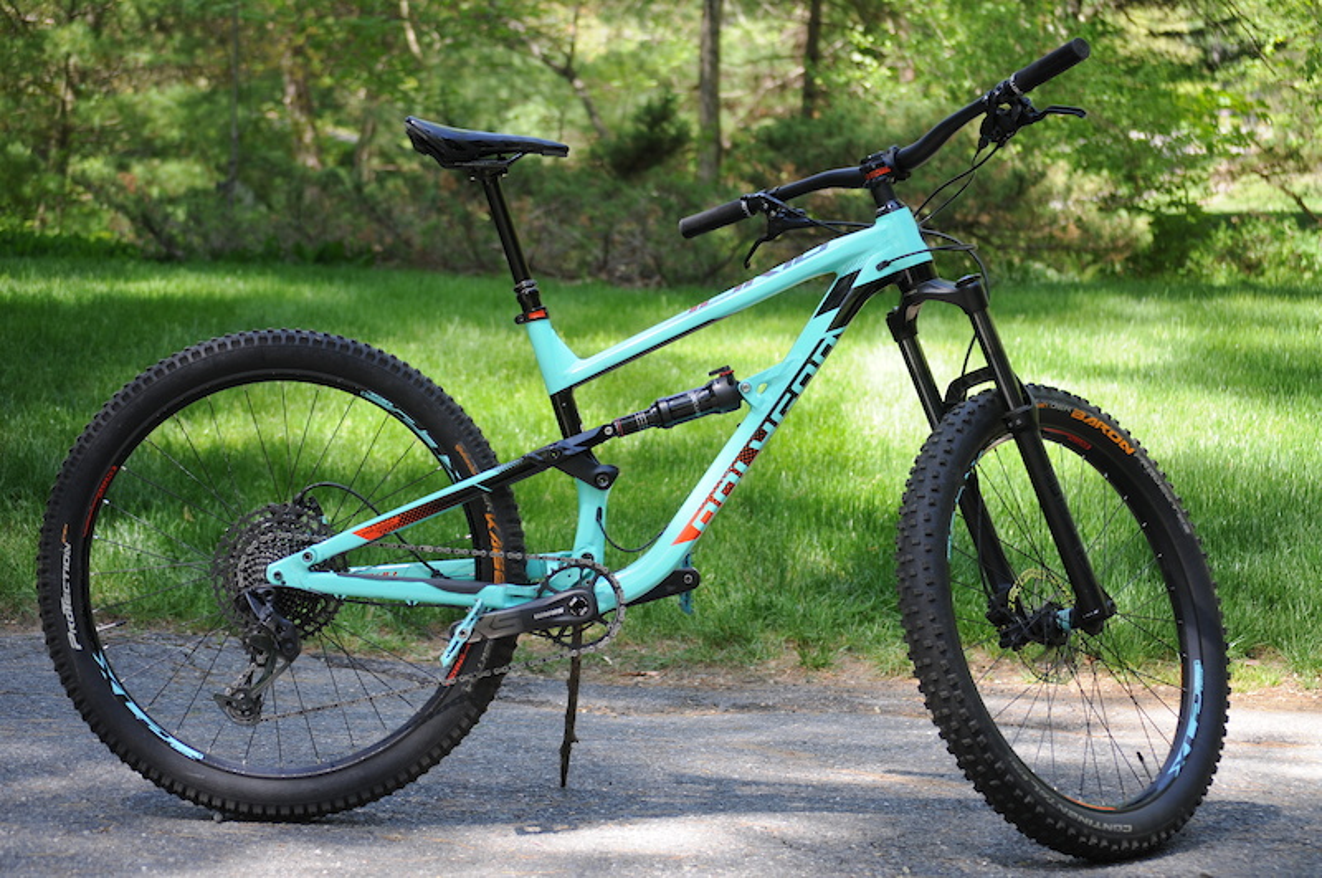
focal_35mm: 82
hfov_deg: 24.7
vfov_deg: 16.5
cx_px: 661
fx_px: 3025
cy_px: 439
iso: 200
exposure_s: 1/160
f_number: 4.5
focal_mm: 55
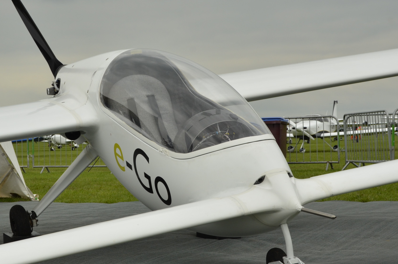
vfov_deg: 15.5
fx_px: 971
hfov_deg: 23.1
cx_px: 139
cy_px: 156
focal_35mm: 88
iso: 400
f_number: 13
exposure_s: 1/400
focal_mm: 40
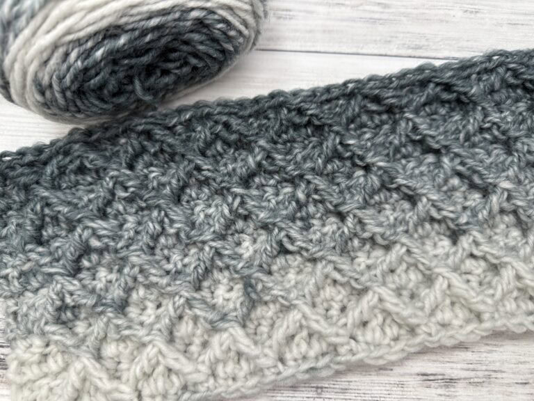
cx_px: 267
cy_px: 200
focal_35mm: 24
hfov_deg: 71.6
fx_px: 370
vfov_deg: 56.8
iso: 125
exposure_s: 1/120
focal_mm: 6.8
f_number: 1.8
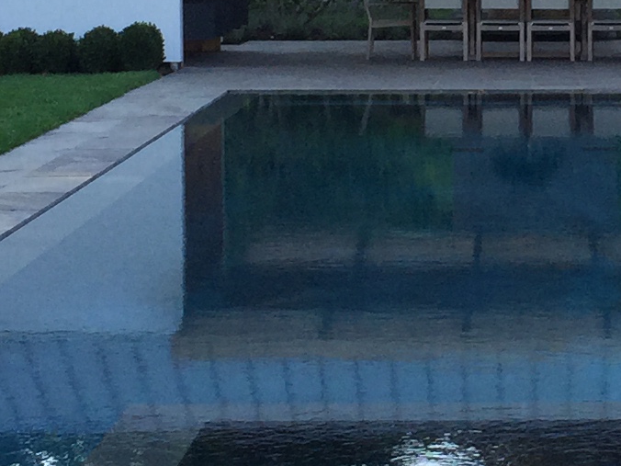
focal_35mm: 140
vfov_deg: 10.5
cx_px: 573
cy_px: -27
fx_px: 2512
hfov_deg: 13.9
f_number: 2.2
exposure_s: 1/434
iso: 32
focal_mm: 4.15
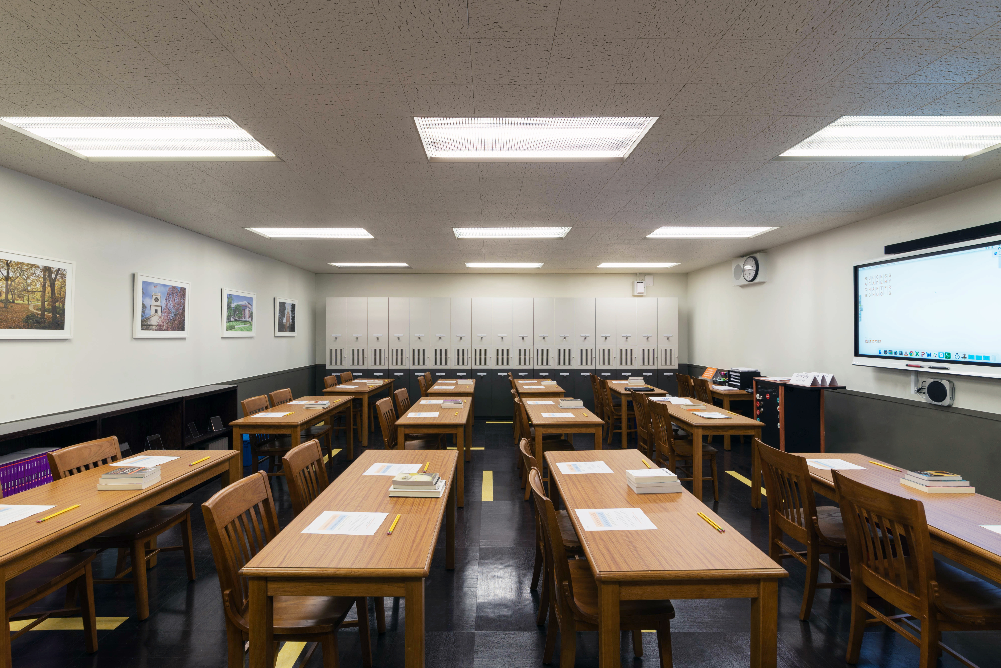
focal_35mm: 17
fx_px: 473
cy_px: 334
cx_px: 500
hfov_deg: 93.3
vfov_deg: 70.5
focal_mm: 17
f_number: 14
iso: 100
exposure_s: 1/1.25
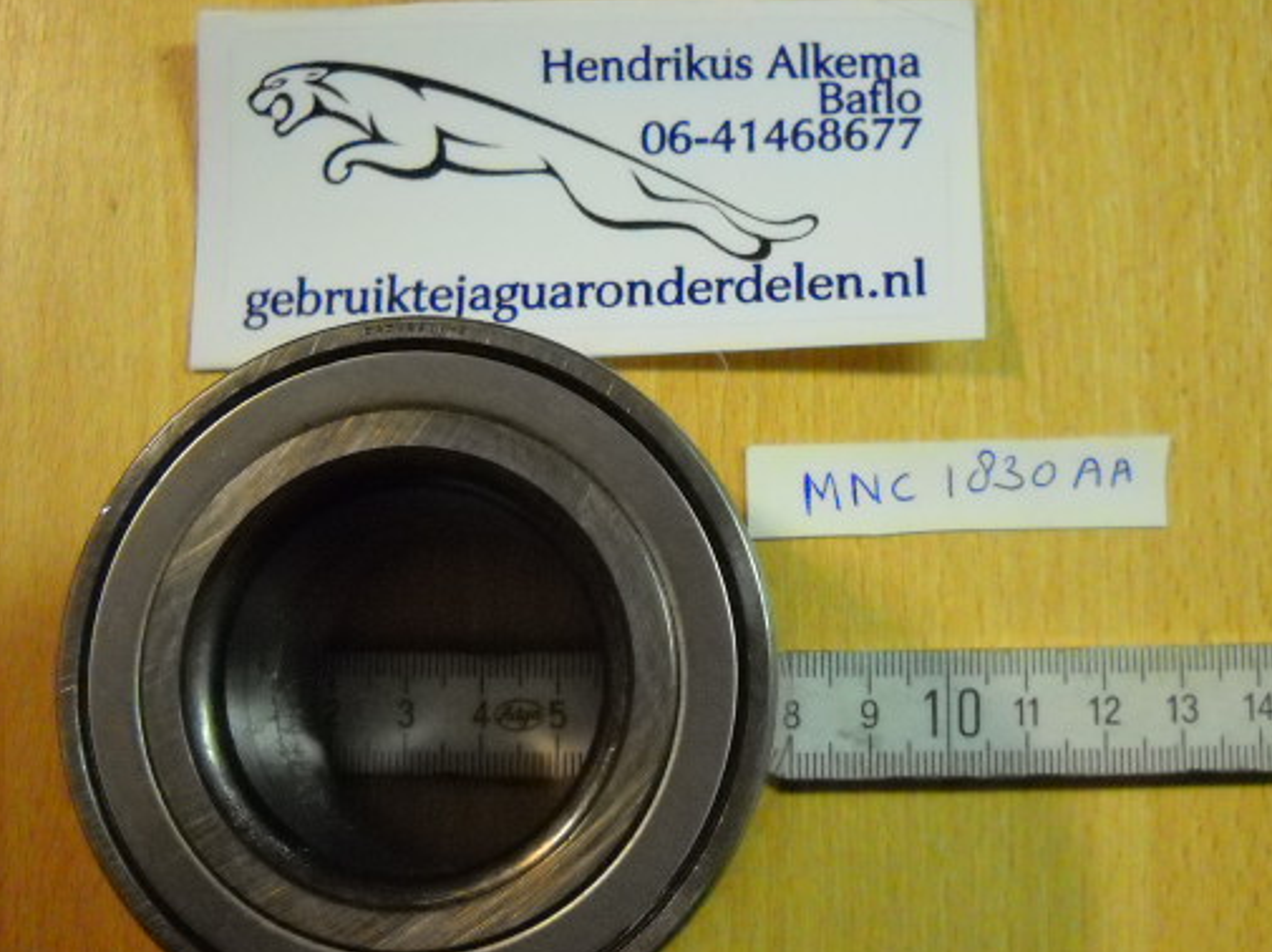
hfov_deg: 36.8
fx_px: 1909
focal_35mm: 52
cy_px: 484
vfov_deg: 28.0
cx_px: 715
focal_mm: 6.72
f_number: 3.1
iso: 800
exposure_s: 1/74
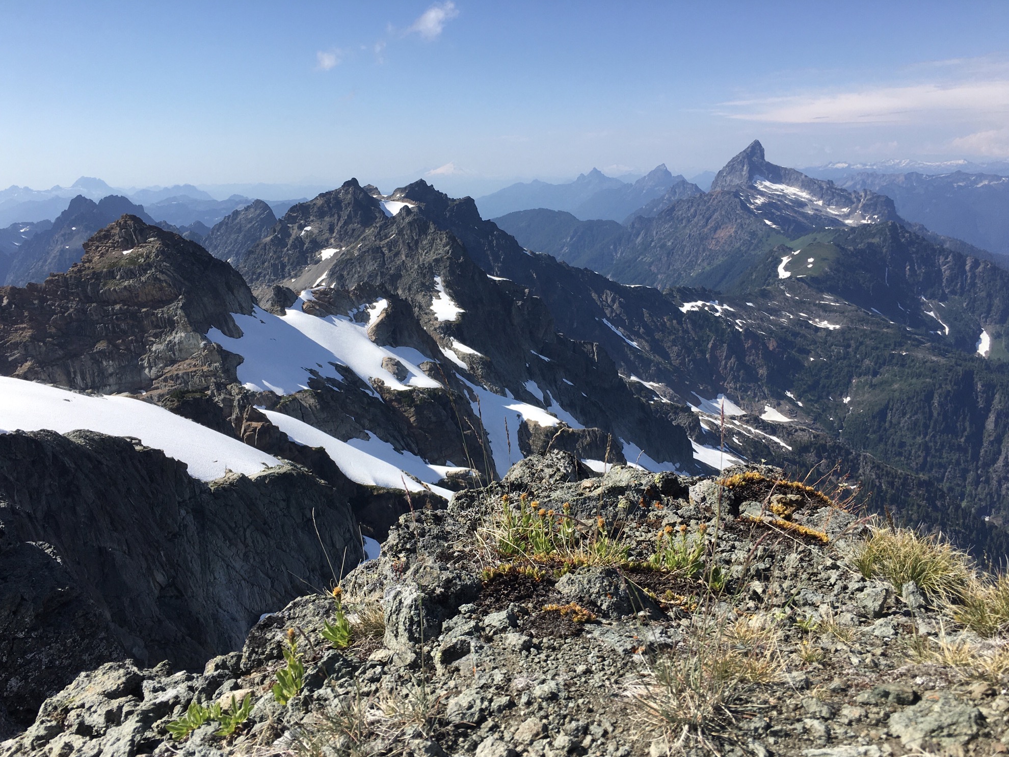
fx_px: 874
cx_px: 493
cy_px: 388
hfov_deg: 60.0
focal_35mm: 30
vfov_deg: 46.8
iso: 25
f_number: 2.2
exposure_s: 1/1672
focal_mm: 4.15
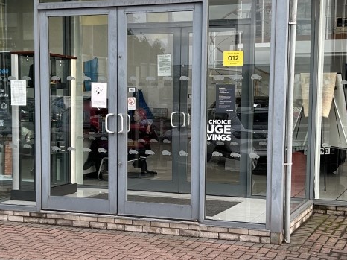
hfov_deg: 29.0
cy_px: 156
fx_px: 671
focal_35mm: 67
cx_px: 153
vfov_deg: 21.9
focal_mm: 5.7
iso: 40
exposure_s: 1/287
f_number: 1.5
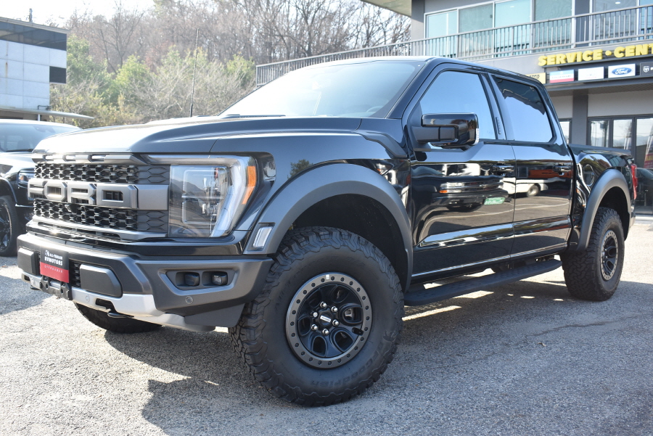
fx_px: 626
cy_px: 218
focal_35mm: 34
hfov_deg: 55.1
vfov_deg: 38.4
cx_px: 326
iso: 360
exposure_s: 1/250
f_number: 5.6
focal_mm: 23
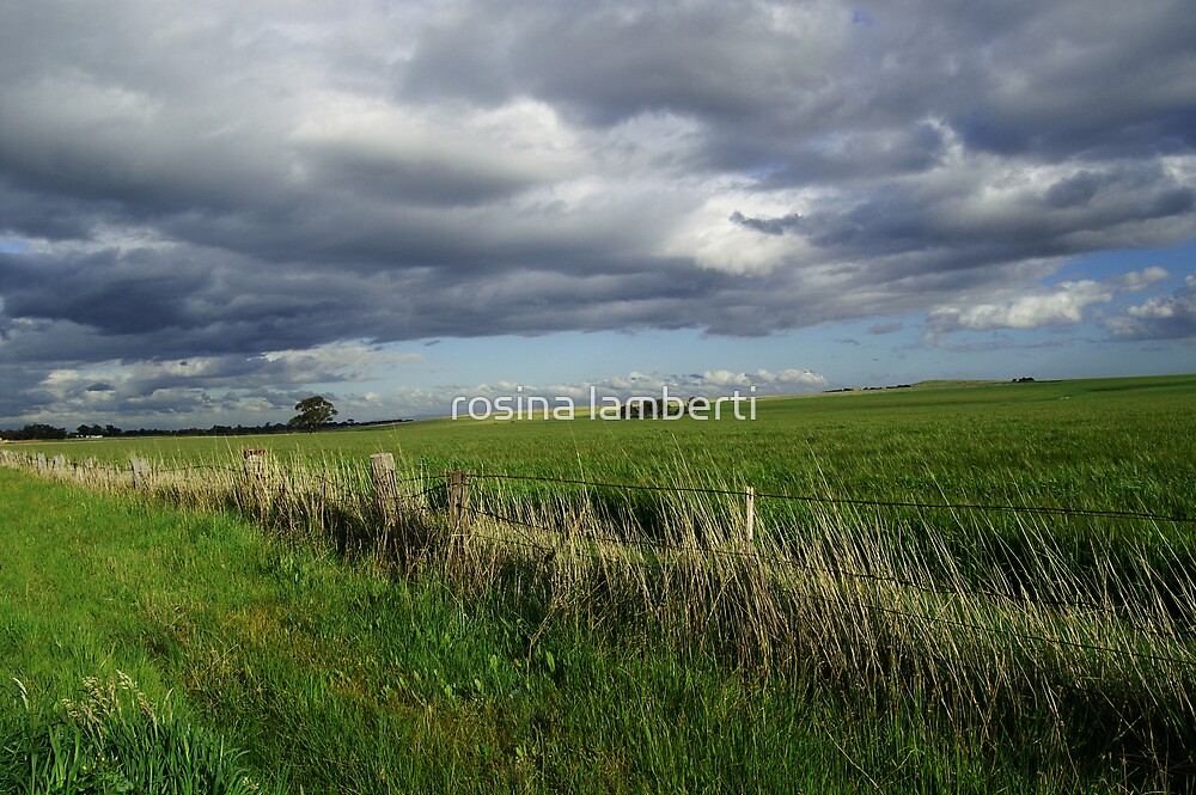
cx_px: 598
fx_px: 996
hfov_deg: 62.0
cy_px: 398
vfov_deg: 43.5
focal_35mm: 30
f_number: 6.7
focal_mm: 20
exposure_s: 1/250
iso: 100
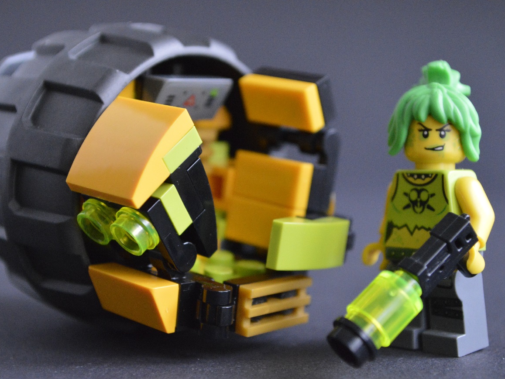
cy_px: 190
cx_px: 236
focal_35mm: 79
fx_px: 1153
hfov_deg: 24.7
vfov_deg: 18.7
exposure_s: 1/8
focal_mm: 48
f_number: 5.3
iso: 3200
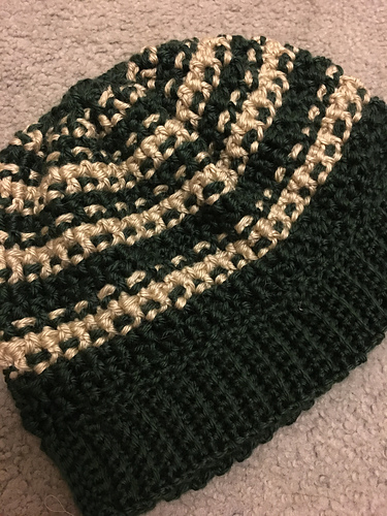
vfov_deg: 61.7
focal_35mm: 29
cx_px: 194
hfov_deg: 48.2
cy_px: 258
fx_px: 432
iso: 640
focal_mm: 4.15
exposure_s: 1/15
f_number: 2.2
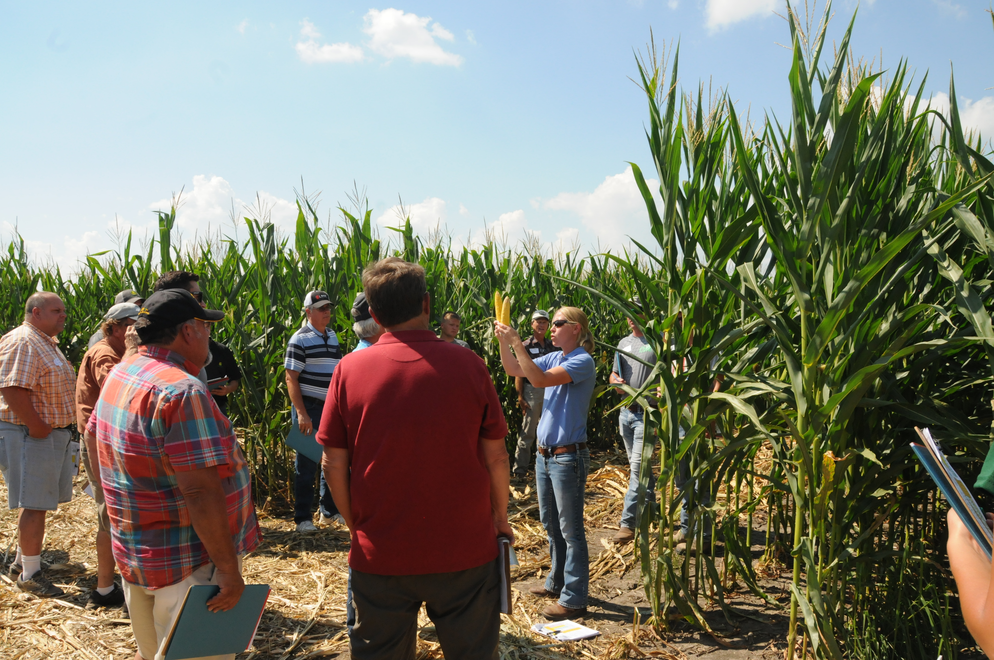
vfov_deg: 47.8
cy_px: 330
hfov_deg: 67.4
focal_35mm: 27
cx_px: 497
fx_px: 745
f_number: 13
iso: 800
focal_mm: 18
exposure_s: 1/640
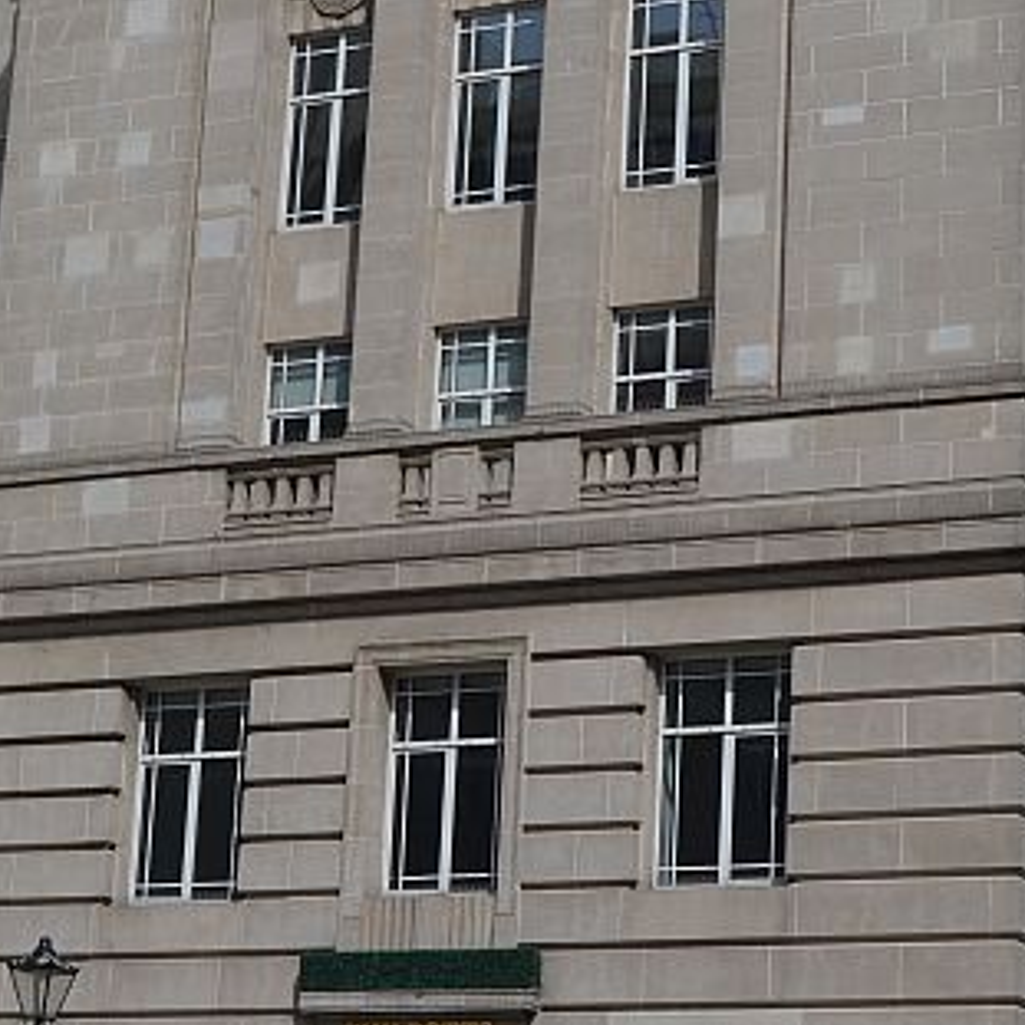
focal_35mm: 95
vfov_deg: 18.3
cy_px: 583
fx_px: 3183
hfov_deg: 18.2
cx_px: 728
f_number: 8
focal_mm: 24
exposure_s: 1/250
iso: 180
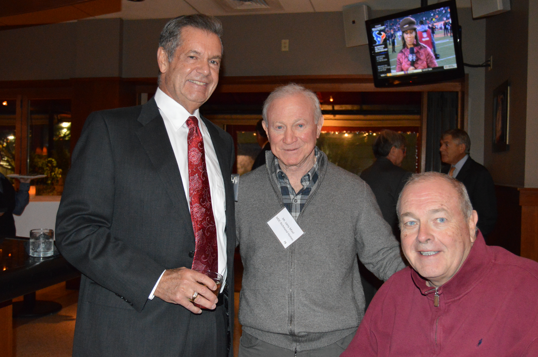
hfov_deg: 48.5
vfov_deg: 33.3
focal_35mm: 40
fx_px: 597
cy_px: 174
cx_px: 265
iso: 3200
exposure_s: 1/60
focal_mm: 26
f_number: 4
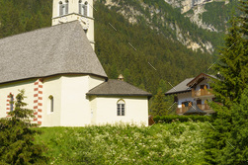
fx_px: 778
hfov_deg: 18.0
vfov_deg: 12.0
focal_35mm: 113
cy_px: -6
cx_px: 177
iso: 100
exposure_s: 1/125
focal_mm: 48
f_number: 8
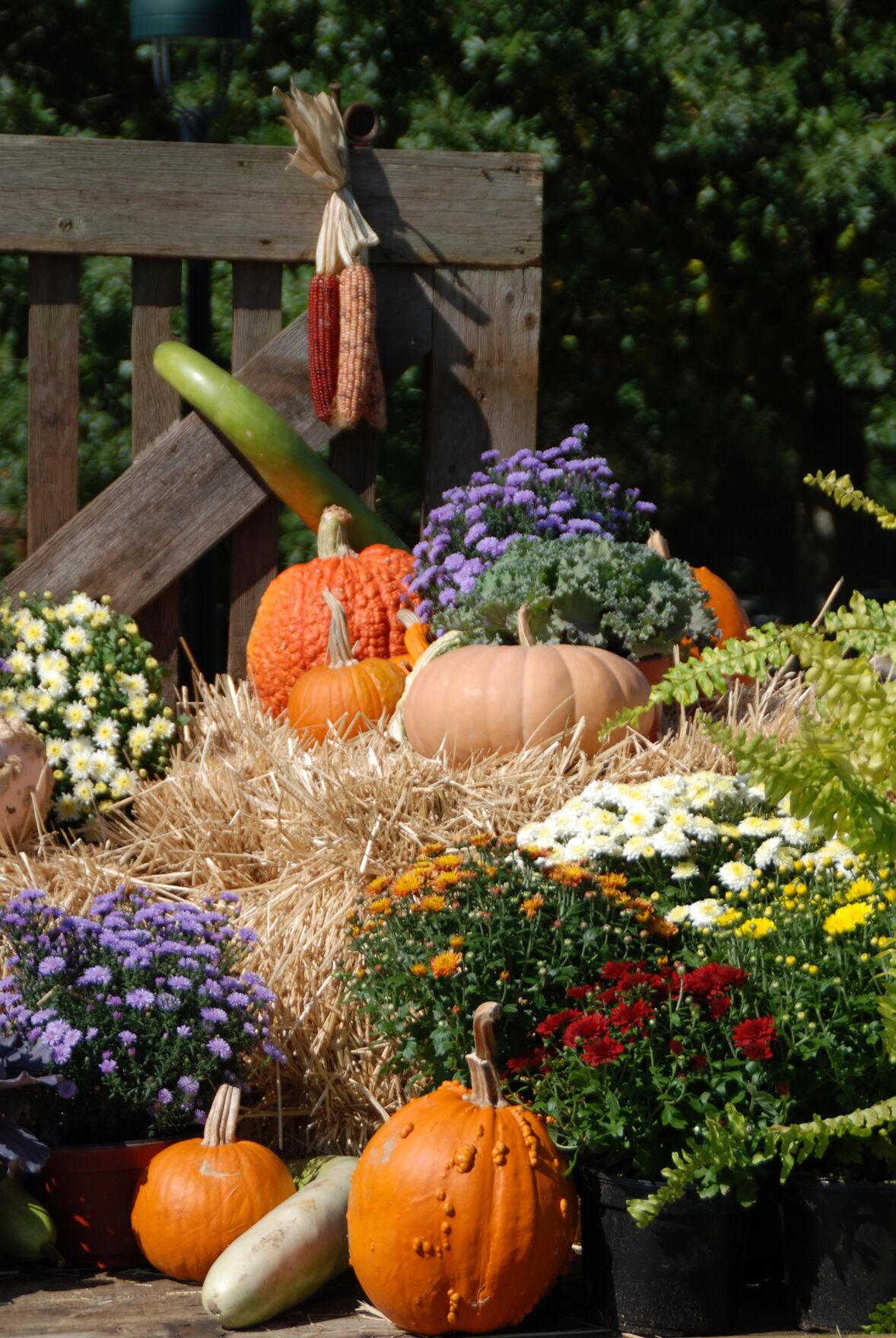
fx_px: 4021
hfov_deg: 12.7
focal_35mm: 108
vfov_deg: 18.9
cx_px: 448
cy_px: 669
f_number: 6.3
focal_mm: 72
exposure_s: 1/640
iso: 100
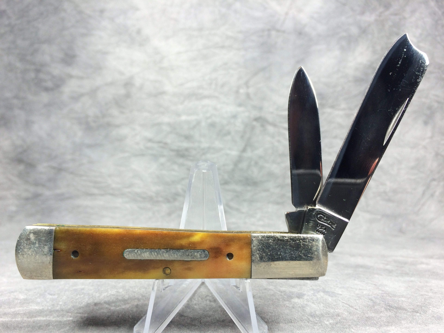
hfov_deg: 61.7
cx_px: 222
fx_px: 372
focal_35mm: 29
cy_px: 166
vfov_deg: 48.2
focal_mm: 4.15
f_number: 2.2
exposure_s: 1/120
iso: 64
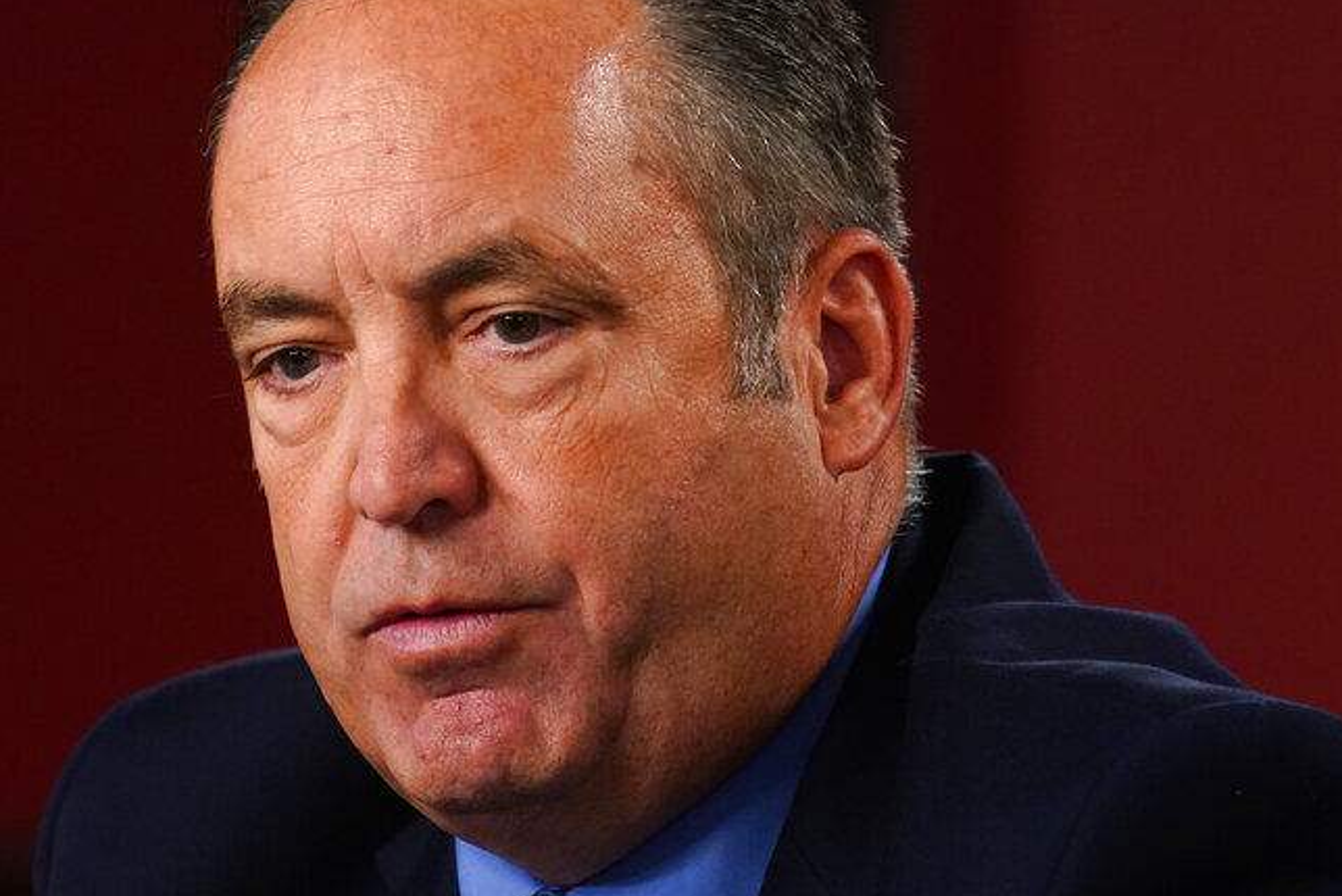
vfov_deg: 2.2
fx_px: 23718
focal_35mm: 636
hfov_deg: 3.2
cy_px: 324
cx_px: 463
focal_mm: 400
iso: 5000
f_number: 5.6
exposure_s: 1/400
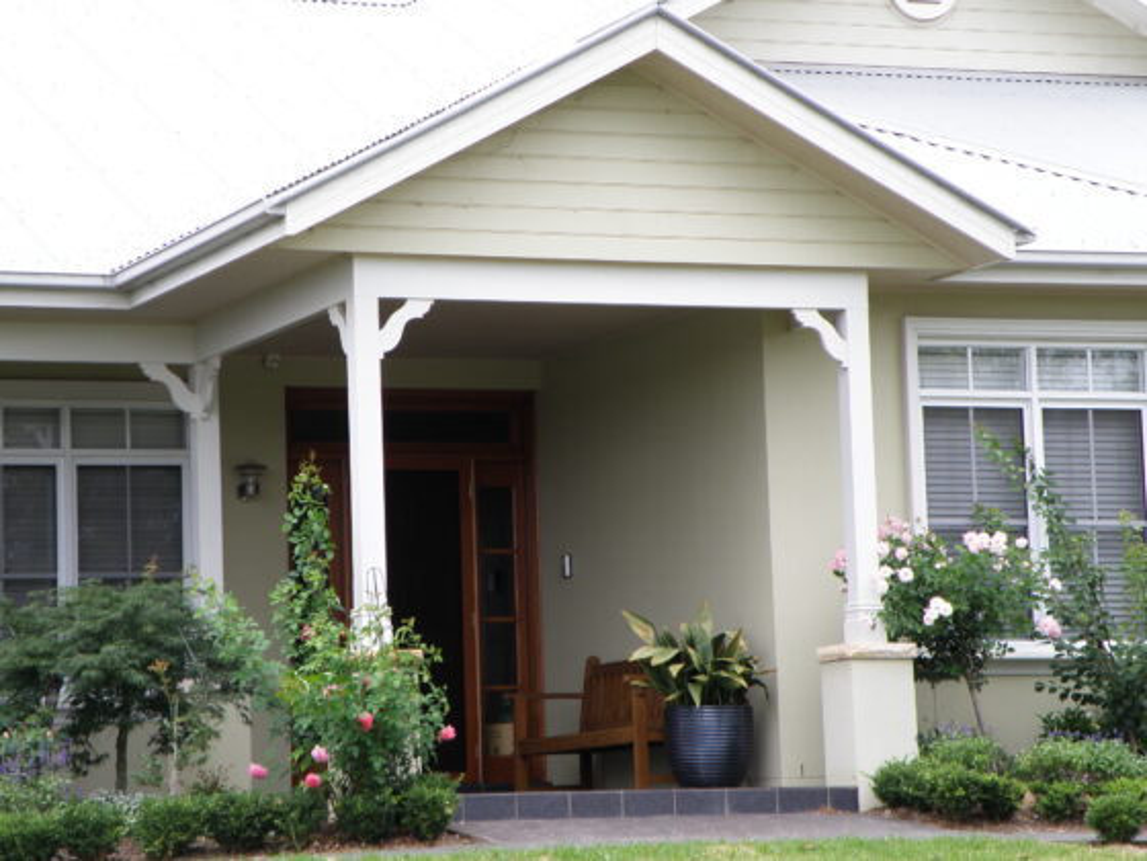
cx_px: 574
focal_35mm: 126
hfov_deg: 15.6
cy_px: 430
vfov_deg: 11.8
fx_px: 4175
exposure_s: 1/160
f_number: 4.3
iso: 64
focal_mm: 22.39
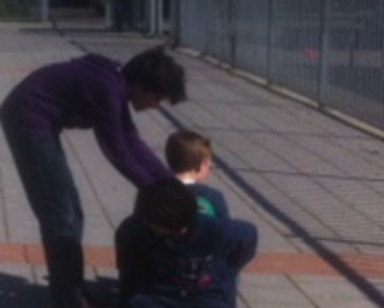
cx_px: -247
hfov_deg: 14.2
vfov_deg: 12.3
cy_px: 7
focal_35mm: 124
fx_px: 1410
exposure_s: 1/1774
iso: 80
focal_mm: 3.85
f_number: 2.8
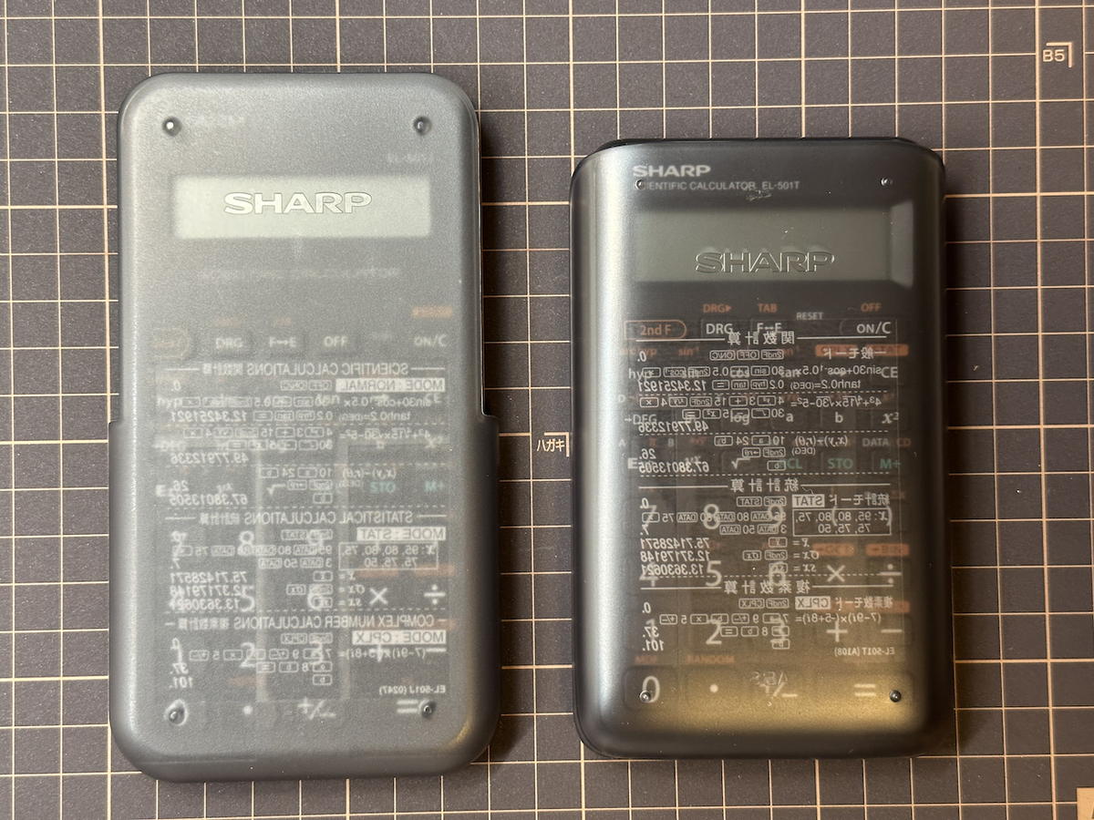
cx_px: 547
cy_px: 410
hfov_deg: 39.7
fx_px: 1517
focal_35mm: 48
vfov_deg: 30.3
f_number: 1.78
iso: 160
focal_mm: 6.86
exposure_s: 1/60
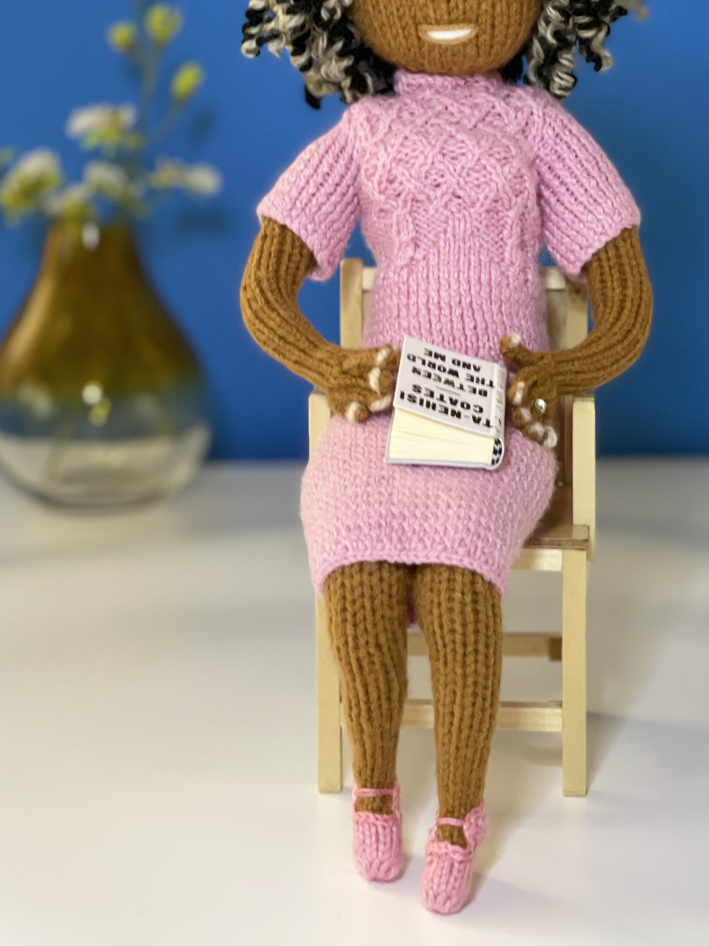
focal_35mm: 73
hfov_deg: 20.1
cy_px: 360
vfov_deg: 26.6
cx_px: 451
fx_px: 1994
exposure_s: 1/40
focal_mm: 6
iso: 200
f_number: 2
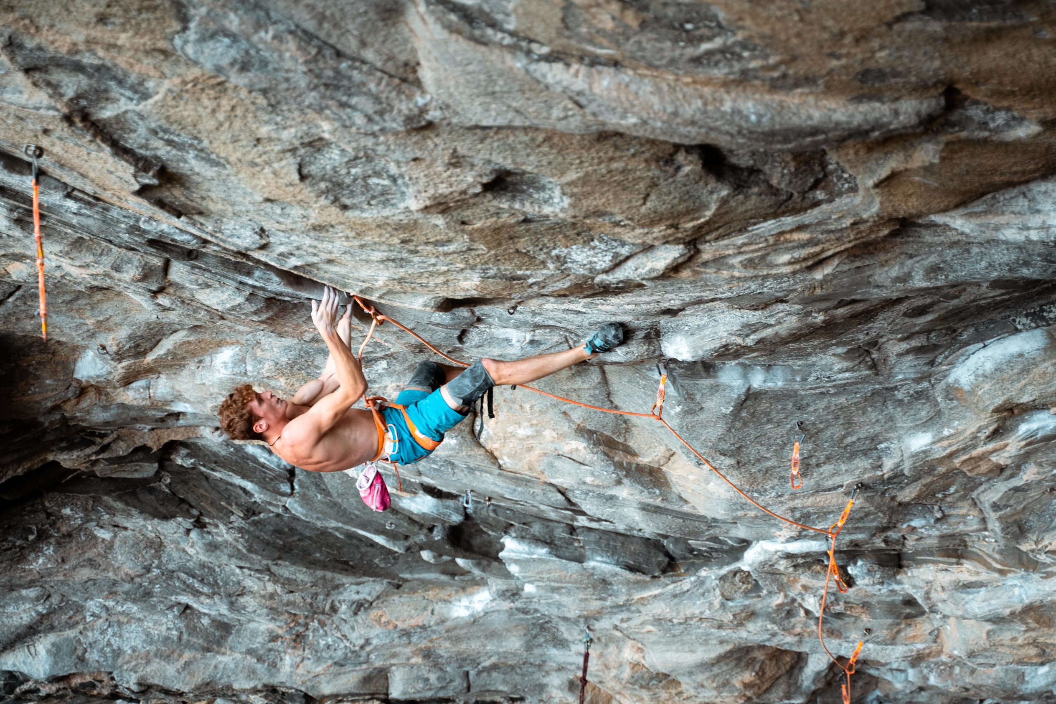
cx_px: 528
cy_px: 352
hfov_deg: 34.5
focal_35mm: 58
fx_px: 1701
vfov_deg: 23.4
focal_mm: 58
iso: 1250
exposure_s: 1/250
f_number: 2.8
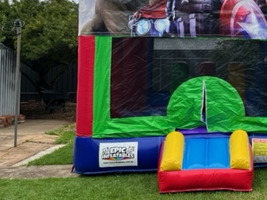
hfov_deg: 32.9
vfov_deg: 26.6
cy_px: 42
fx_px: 417
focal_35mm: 54
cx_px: 260
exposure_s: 1/2967
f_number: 1.6
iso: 50
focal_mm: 5.1
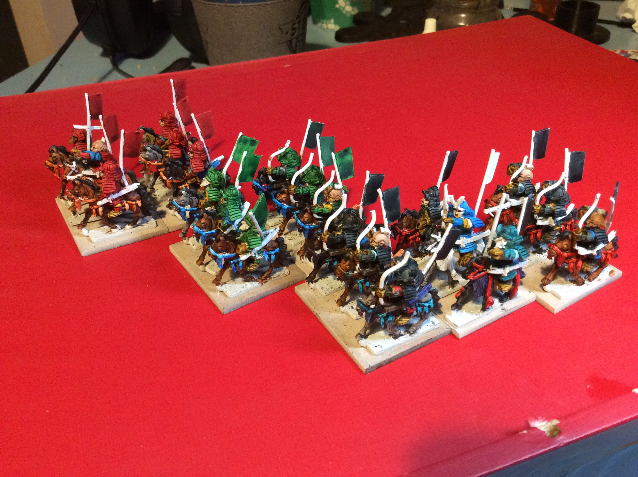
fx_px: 589
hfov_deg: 56.9
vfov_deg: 44.1
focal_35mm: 32
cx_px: 319
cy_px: 238
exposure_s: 1/25
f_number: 2.4
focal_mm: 3.3
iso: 250
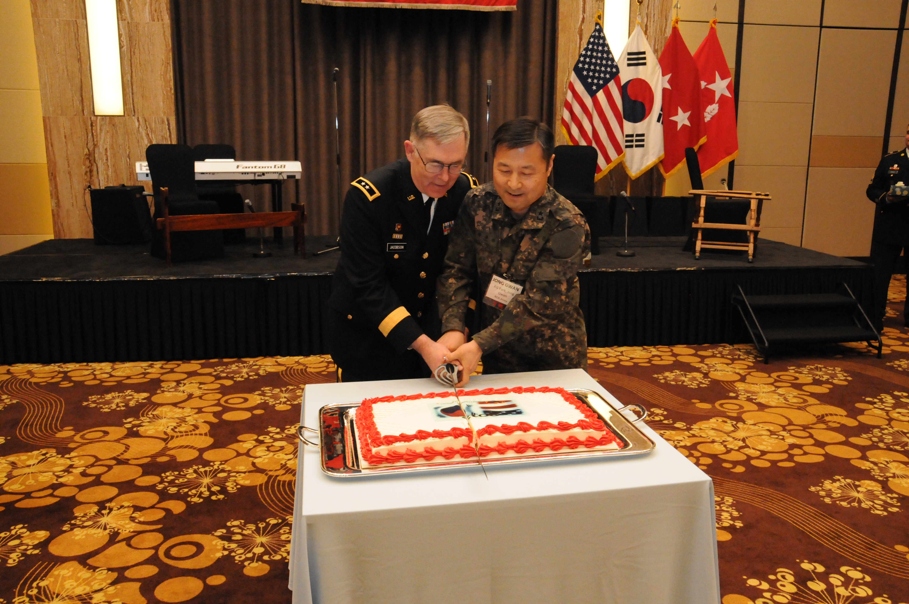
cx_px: 454
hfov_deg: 62.0
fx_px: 757
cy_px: 302
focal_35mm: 30
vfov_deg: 43.5
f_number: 7.1
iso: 3200
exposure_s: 1/60
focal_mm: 20
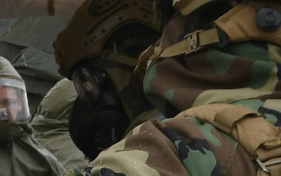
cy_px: 55
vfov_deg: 4.6
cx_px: 33
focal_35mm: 284
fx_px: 2175
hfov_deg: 7.4
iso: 250
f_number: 10
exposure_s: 1/125
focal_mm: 24
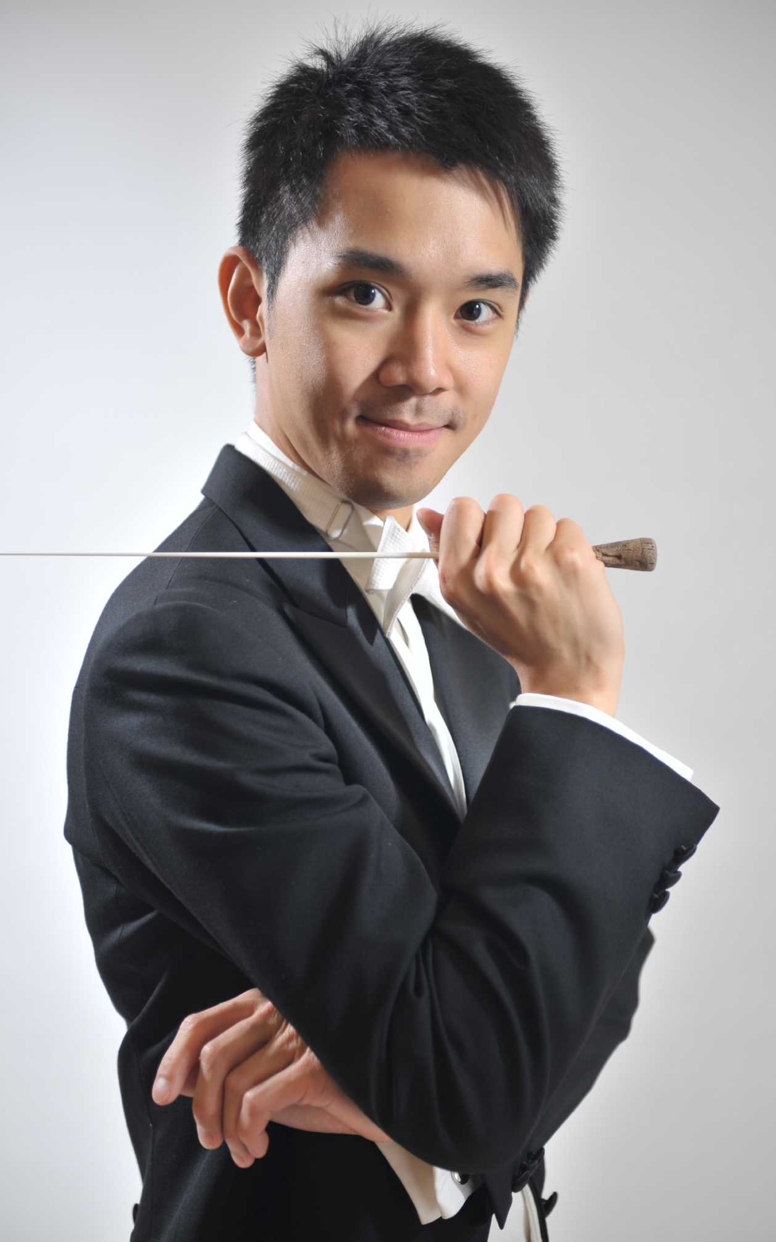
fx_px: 2097
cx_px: 400
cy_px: 630
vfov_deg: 33.0
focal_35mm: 62
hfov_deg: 21.0
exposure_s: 1/125
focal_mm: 60
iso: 200
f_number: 2.8
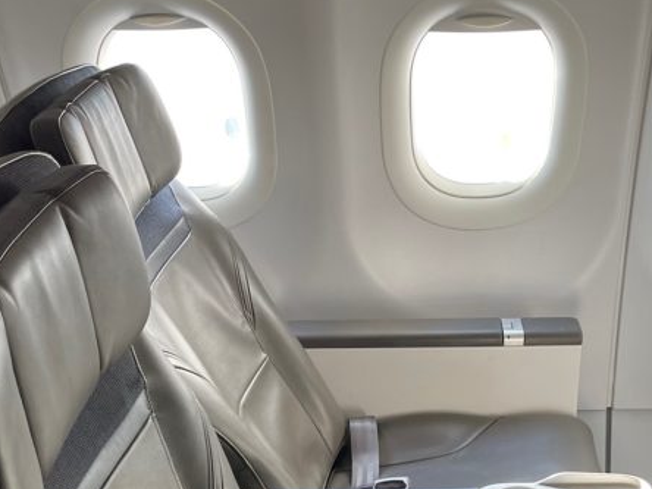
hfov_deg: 32.1
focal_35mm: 60
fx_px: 1130
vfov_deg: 23.6
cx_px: 394
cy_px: 460
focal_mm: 5.1
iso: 100
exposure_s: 1/111
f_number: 1.6
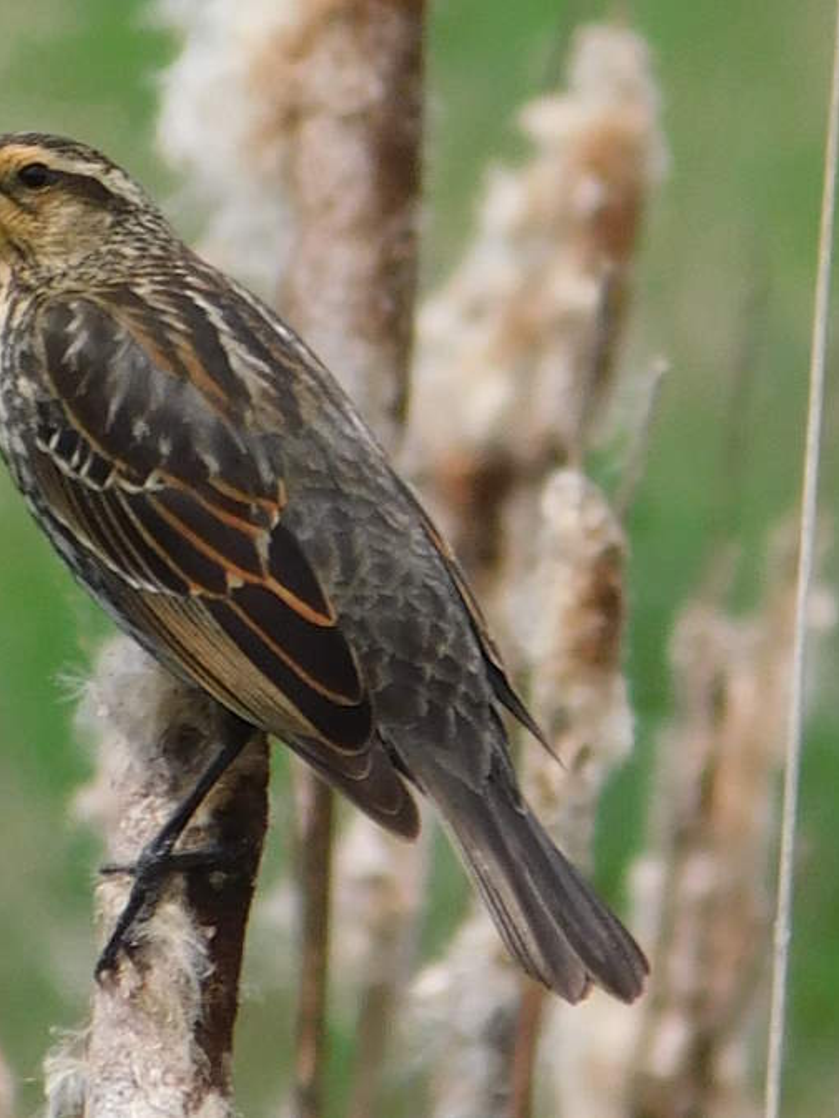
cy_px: 559
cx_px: 213
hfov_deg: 1.9
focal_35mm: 772
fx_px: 24940
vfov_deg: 2.6
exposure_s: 1/400
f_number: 6
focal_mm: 102.5
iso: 125
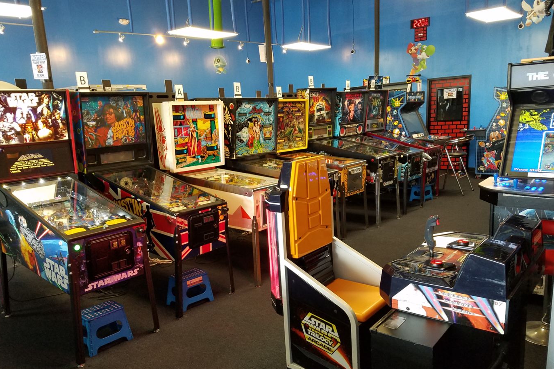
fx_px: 431
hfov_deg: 65.5
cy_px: 201
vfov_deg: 46.3
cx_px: 284
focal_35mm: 28
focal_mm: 4.2
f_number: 1.7
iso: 160
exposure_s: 1/30
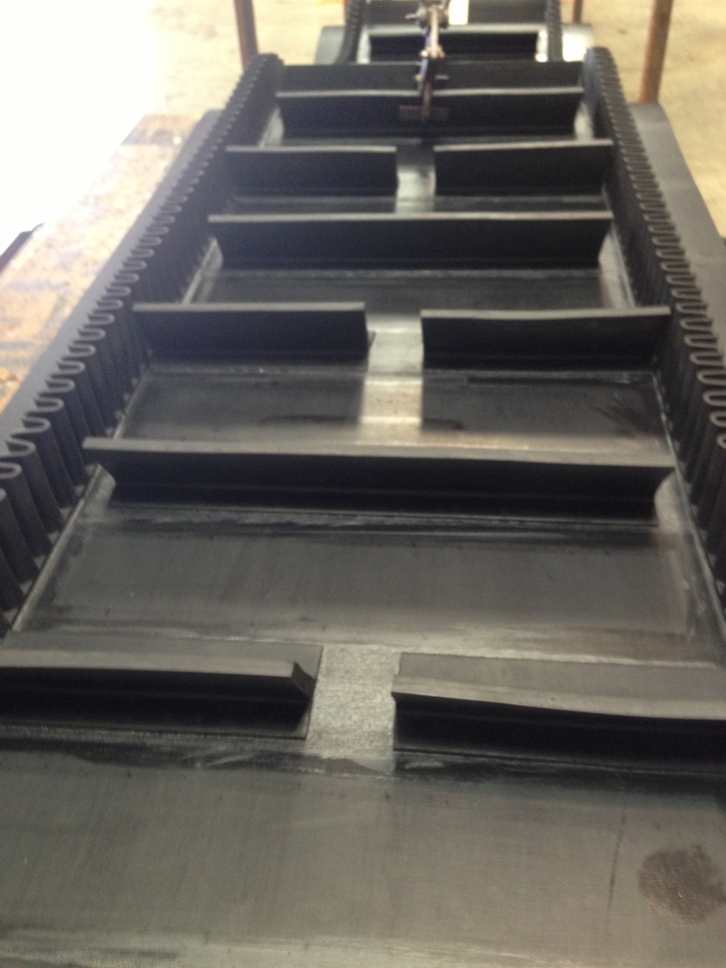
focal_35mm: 33
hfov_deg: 42.9
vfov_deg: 55.4
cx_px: 363
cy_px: 484
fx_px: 923
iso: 200
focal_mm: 4.13
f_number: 2.4
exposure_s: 1/20
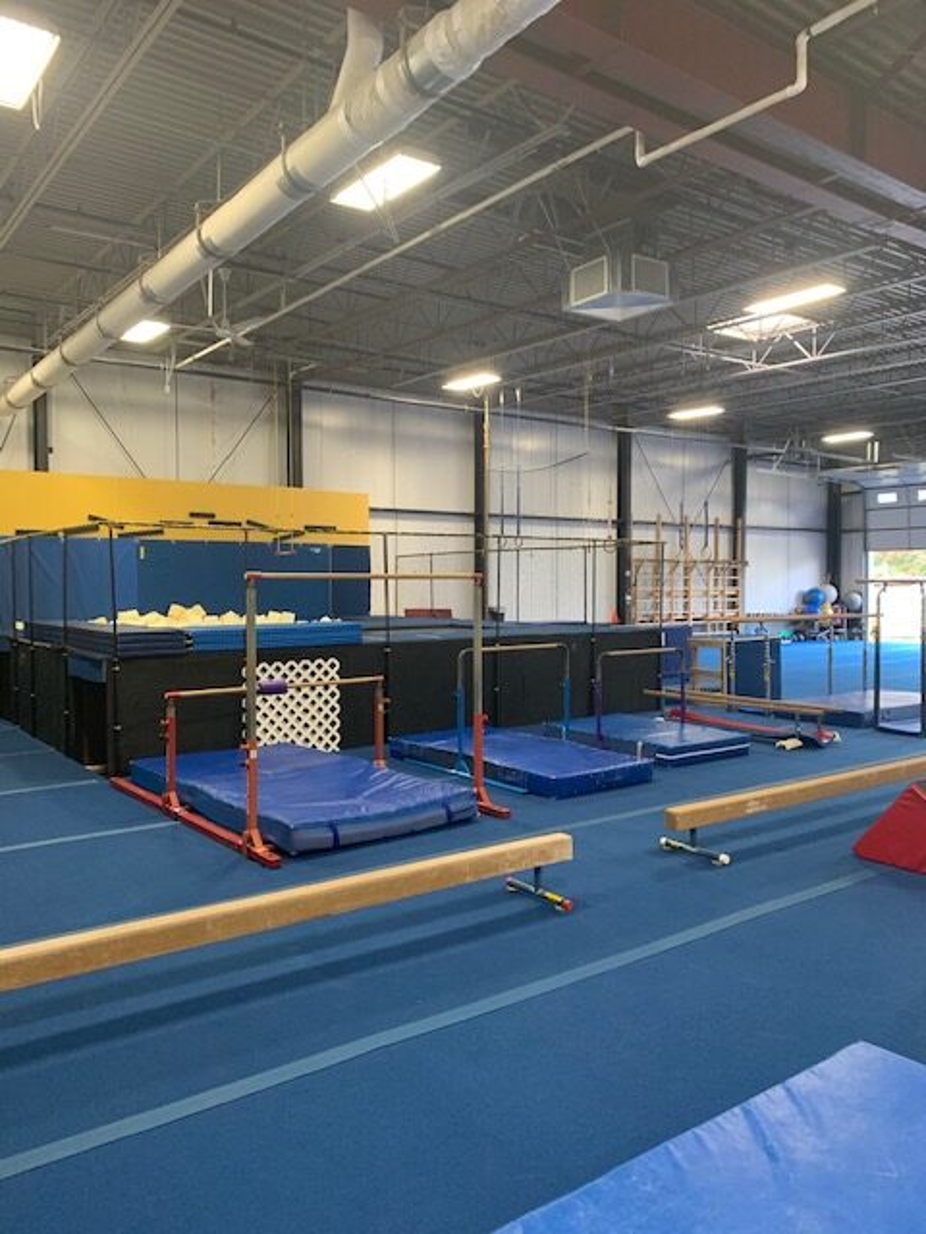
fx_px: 927
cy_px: 617
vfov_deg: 67.3
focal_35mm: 26
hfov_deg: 53.1
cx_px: 463
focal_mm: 4.25
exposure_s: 1/60
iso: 125
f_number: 1.8
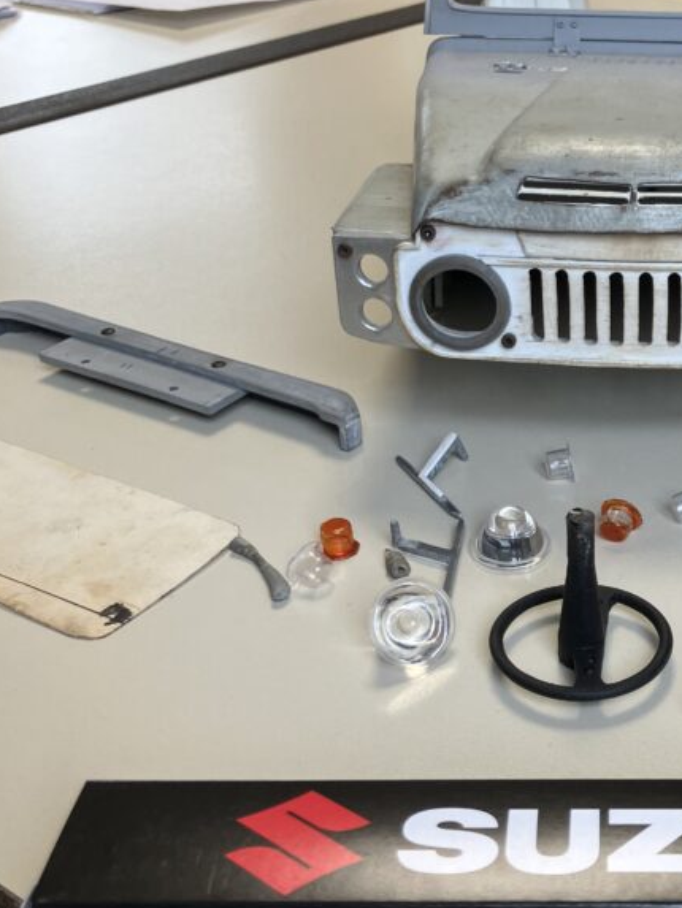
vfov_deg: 38.2
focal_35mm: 50
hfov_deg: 28.1
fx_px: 1313
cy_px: 437
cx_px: 601
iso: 50
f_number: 1.8
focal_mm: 3.99
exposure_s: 1/121
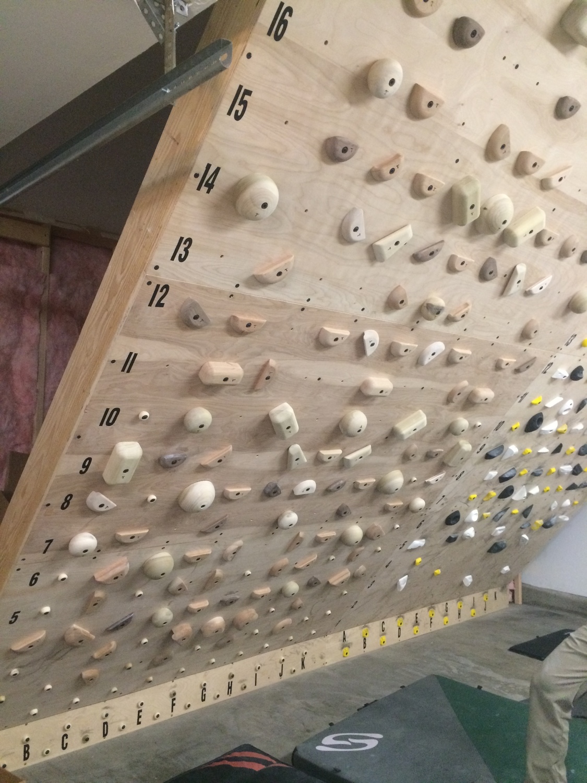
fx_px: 656
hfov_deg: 48.2
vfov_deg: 61.7
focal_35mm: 29
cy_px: 392
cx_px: 294
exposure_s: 1/30
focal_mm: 4.15
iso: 200
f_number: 2.2
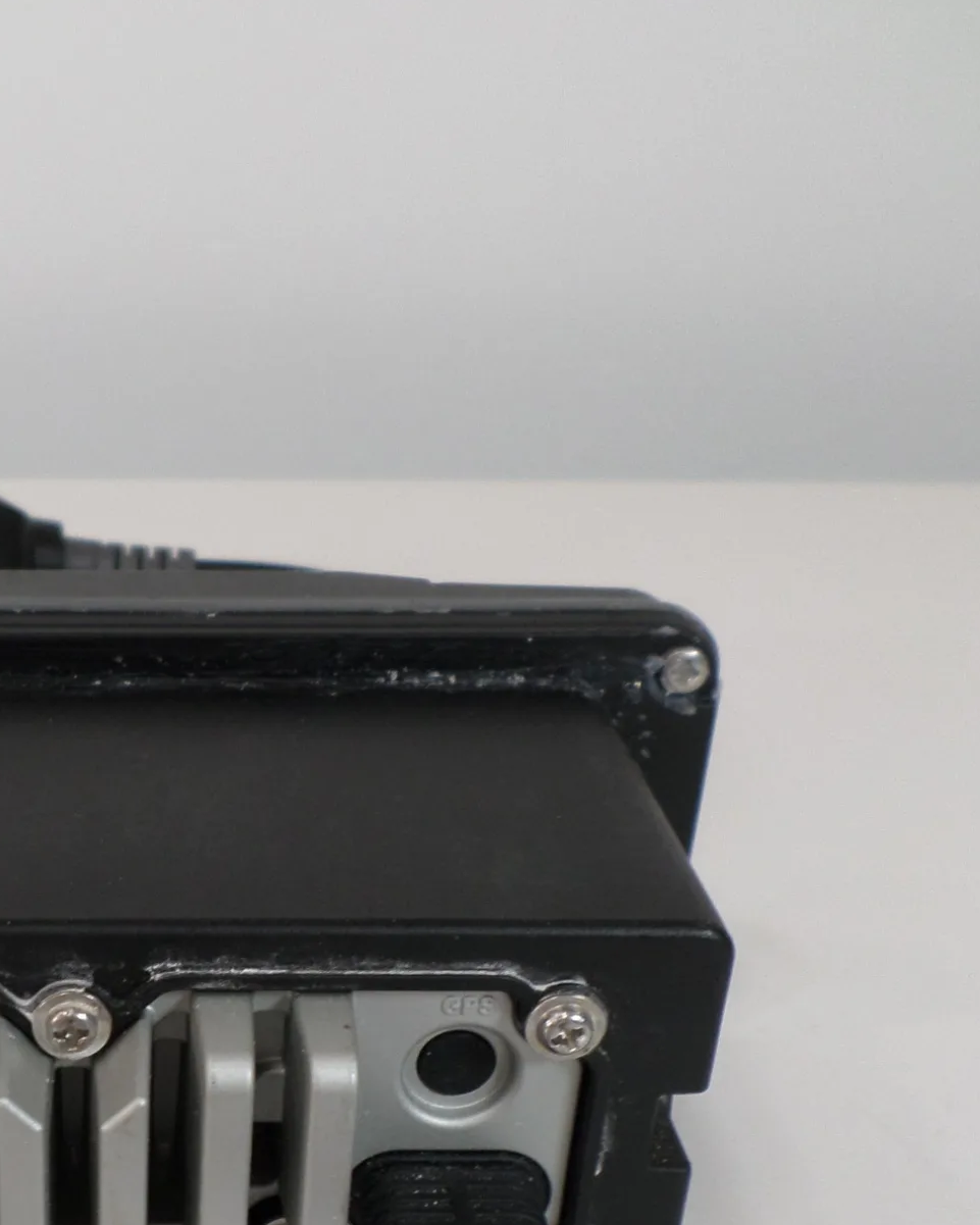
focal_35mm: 52
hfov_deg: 27.9
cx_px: 73
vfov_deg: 34.9
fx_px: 1885
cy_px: 974
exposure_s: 1/60
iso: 80
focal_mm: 4.5
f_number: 2.5
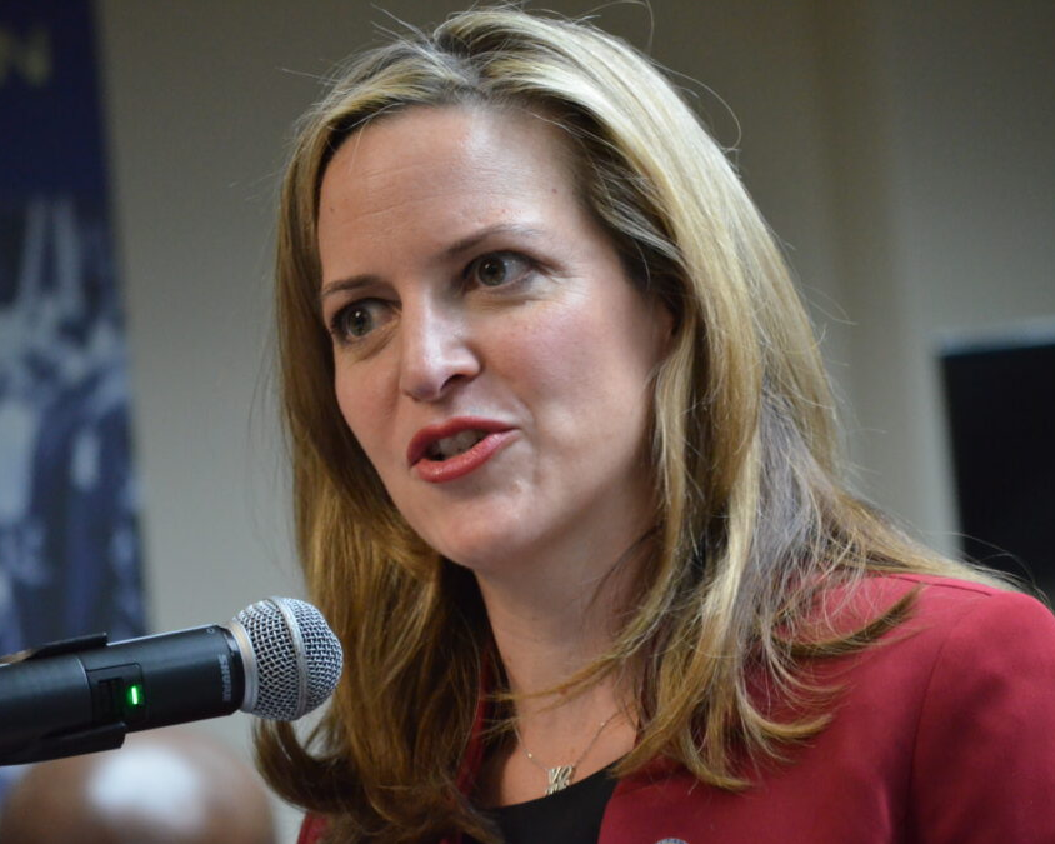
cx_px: 612
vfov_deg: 4.5
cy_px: 423
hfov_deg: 5.7
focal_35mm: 341
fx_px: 10646
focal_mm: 200
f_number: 5.6
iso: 3200
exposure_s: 1/160
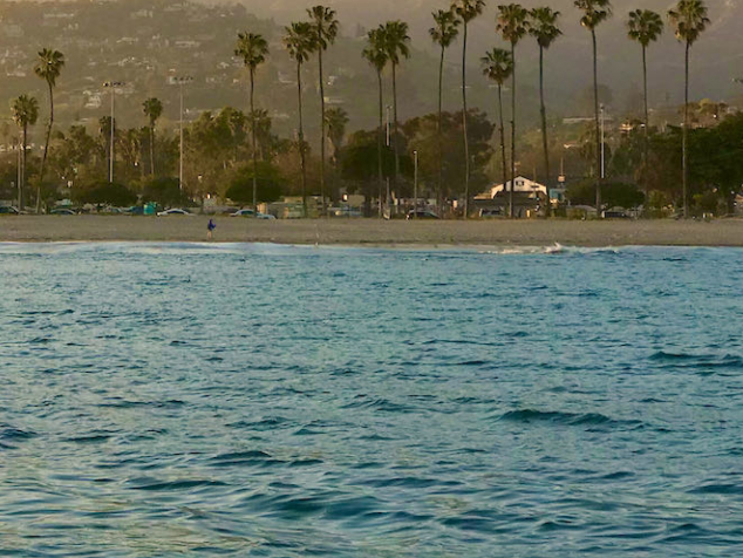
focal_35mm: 138
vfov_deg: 10.7
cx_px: -9
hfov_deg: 14.1
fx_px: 2963
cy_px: 35
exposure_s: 1/399
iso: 20
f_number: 2.8
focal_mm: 6.6
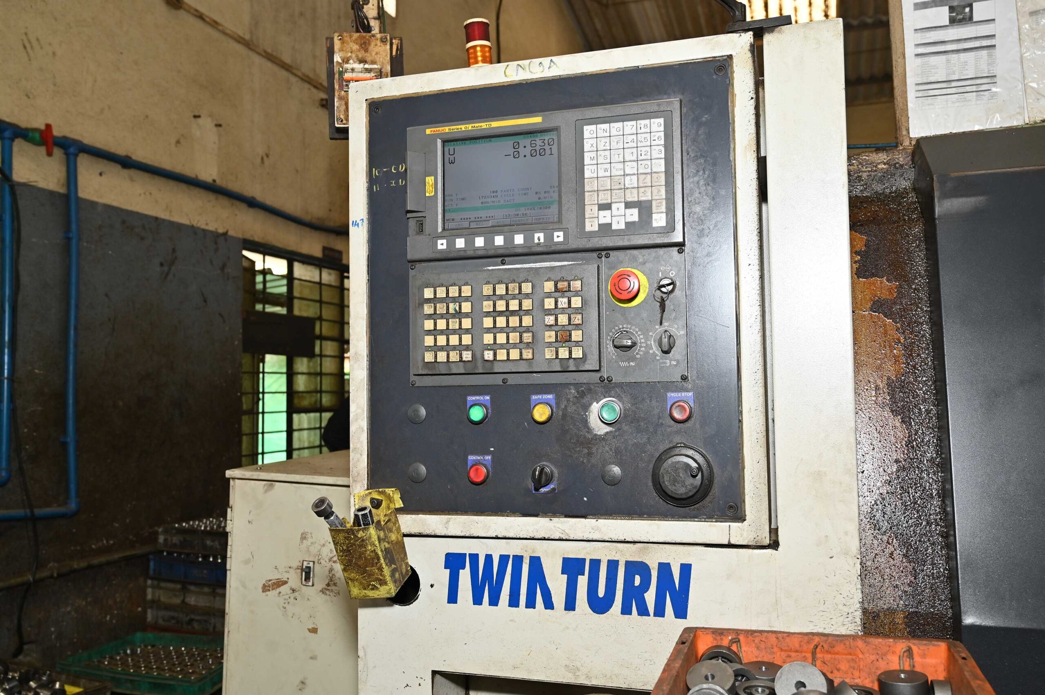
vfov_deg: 42.9
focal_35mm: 30
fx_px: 885
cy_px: 348
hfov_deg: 61.1
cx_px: 522
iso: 800
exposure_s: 1/160
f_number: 5.6
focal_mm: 30.5
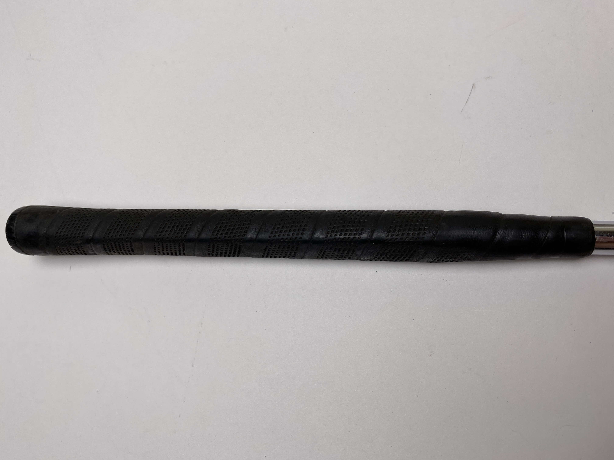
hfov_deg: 67.3
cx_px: 307
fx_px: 461
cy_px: 230
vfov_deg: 53.1
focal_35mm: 26
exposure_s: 1/502
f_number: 1.8
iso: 32
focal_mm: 4.25
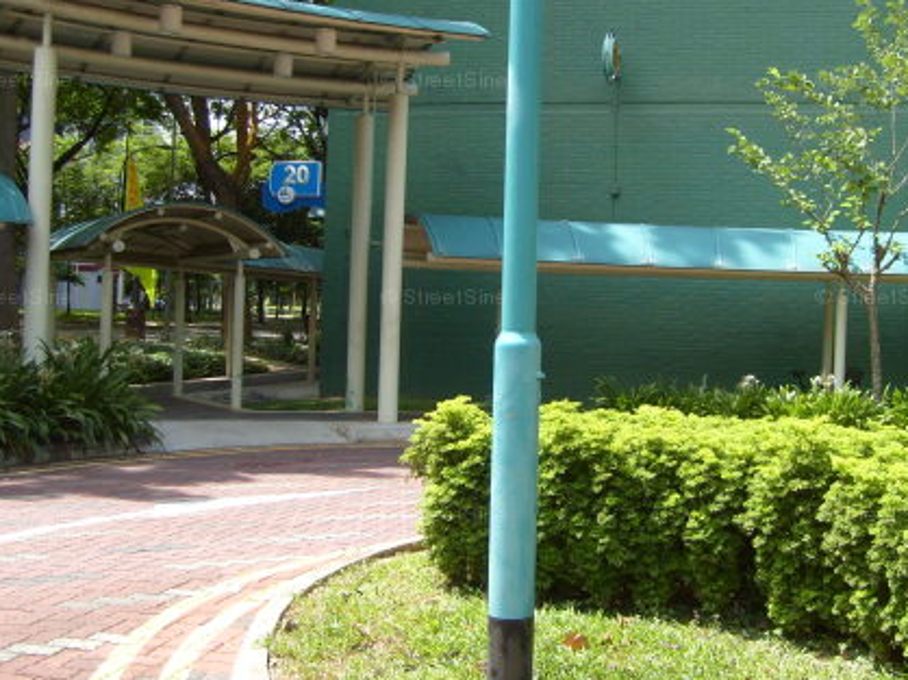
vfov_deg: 31.5
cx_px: 543
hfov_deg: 41.1
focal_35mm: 46
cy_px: 300
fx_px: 1206
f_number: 7.1
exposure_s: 1/90
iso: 80
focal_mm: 5.8
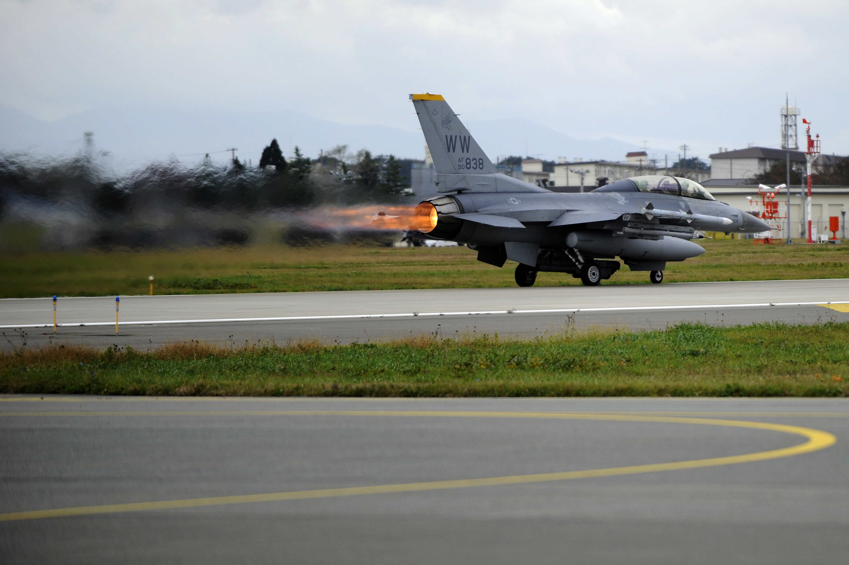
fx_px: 4714
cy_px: 282
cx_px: 424
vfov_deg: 6.9
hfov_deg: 10.3
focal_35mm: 200
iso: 320
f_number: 3.2
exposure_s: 1/1000
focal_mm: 200
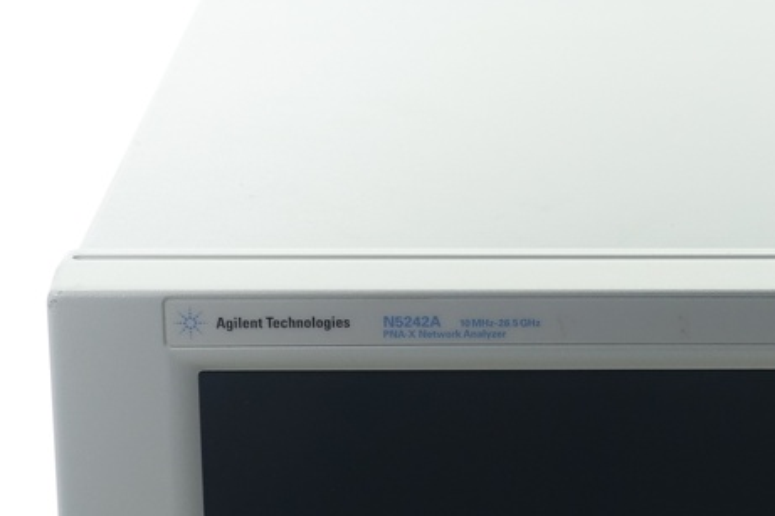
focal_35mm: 184
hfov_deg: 11.0
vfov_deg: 7.4
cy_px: 500
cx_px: 908
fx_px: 3959
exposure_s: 1/80
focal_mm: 19.29
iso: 125
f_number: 3.2
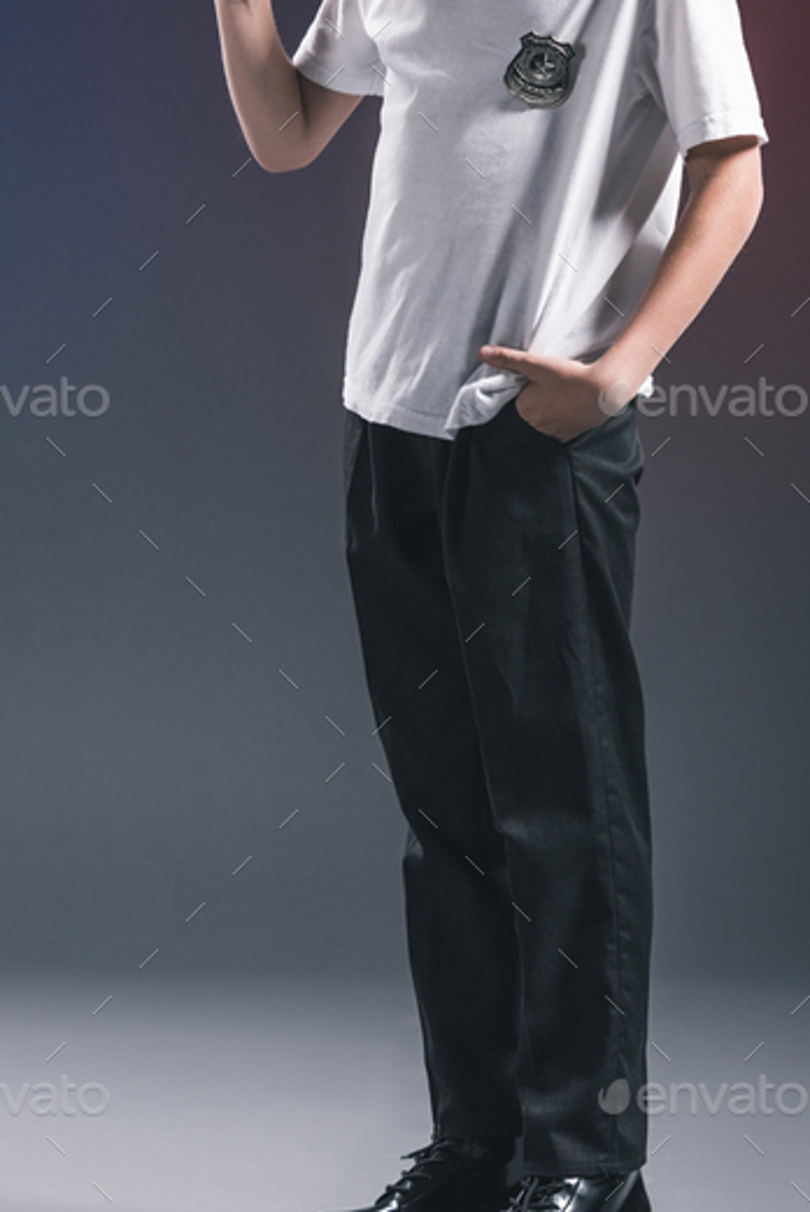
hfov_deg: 6.6
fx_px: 6976
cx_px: 347
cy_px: 382
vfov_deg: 9.9
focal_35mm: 207
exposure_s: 1/250
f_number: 6.3
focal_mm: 122
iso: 100
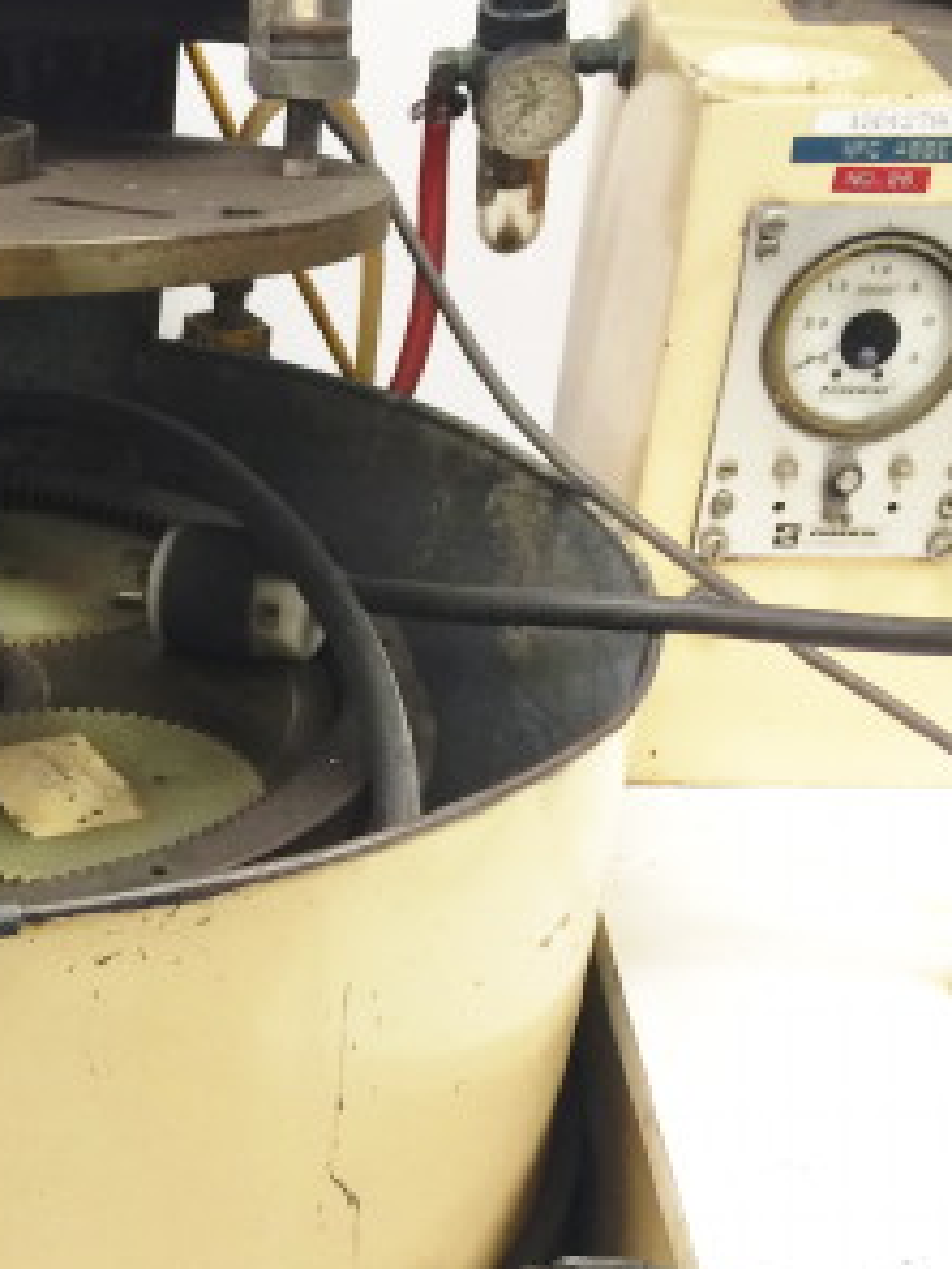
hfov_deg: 17.3
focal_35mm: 81
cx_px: -219
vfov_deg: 22.6
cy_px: 1428
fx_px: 2970
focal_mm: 4.12
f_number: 2.2
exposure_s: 1/30
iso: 125
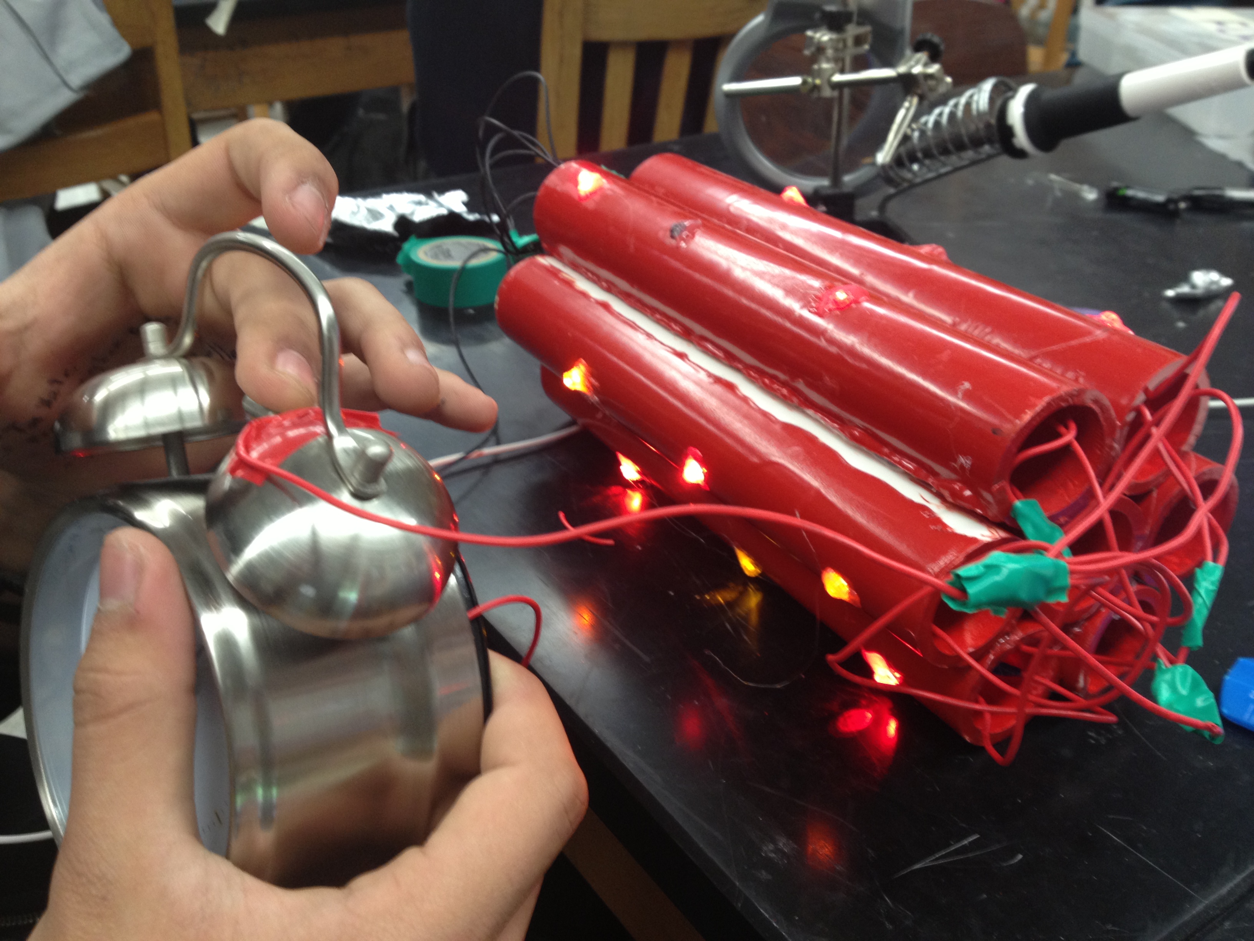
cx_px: 627
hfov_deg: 52.6
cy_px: 470
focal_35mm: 35
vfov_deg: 40.7
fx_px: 1268
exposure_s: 1/20
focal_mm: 4.28
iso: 100
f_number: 2.4
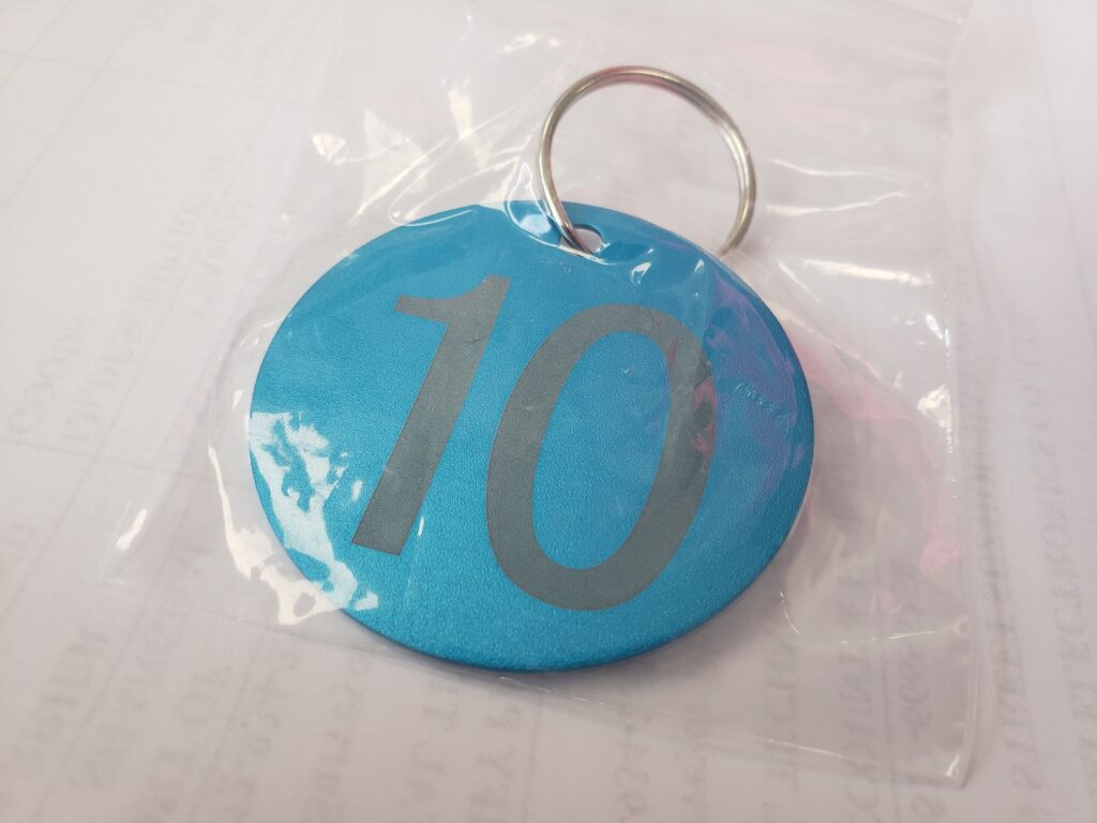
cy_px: 412
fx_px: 824
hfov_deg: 67.3
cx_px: 548
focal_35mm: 26
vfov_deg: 53.1
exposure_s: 1/60
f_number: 2.4
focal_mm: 4.3
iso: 100
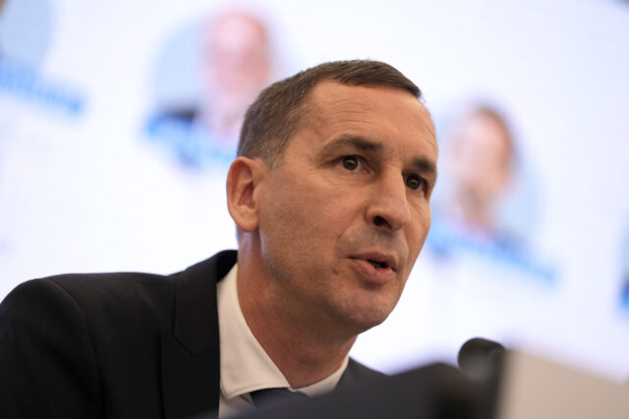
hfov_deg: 14.3
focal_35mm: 143
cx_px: 314
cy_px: 210
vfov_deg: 9.6
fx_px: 2499
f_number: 2.8
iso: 1250
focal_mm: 143
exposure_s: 1/250
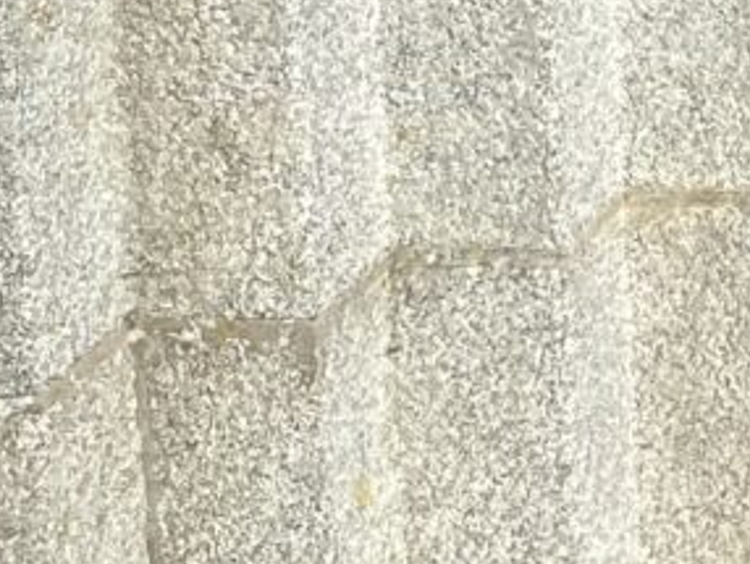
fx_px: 4033
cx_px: 2022
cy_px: -627
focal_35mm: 186
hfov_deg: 9.1
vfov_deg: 7.6
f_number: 1.8
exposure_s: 1/747
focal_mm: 4.25
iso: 32
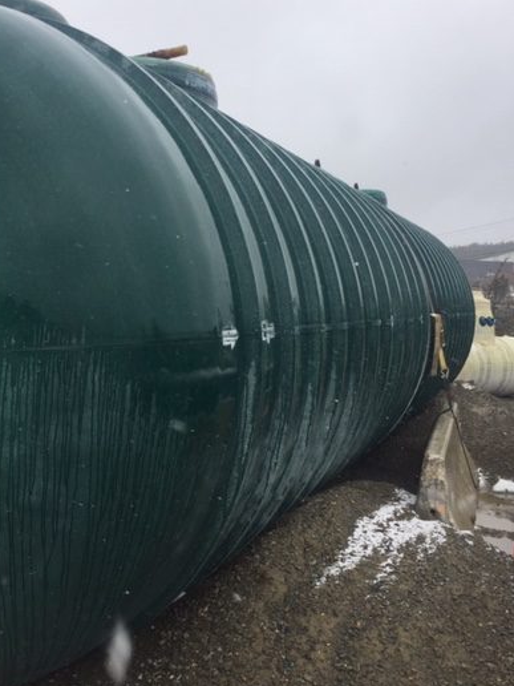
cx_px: 198
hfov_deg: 39.4
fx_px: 713
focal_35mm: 36
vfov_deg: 51.3
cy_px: 351
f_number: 2.2
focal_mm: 4.15
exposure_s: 1/549
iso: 32
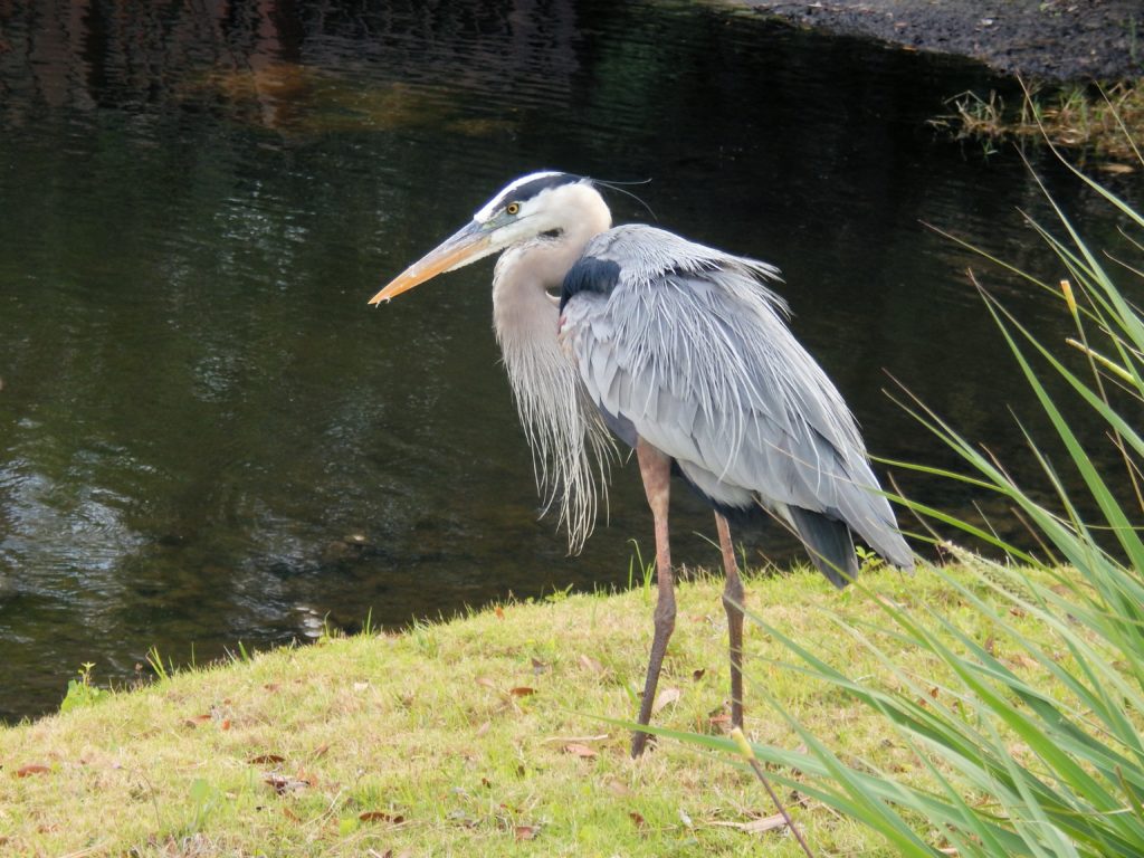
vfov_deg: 11.2
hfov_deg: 14.9
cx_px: 572
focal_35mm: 132
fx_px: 4362
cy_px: 429
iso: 125
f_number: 4.8
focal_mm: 23.4
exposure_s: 1/160
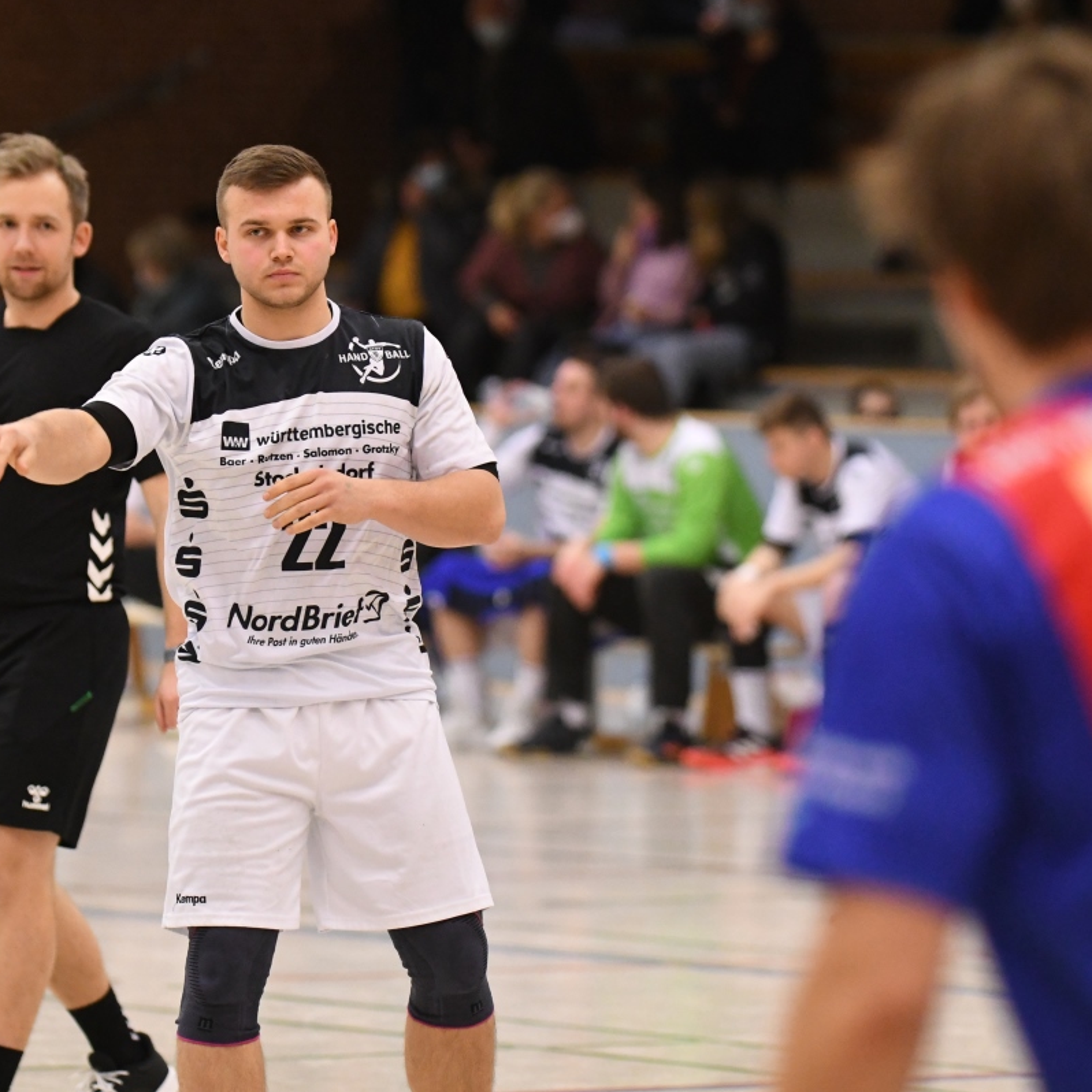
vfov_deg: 5.4
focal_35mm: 326
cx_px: 393
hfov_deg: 5.4
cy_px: 546
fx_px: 11635
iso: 5000
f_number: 3.2
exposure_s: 1/640
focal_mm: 170
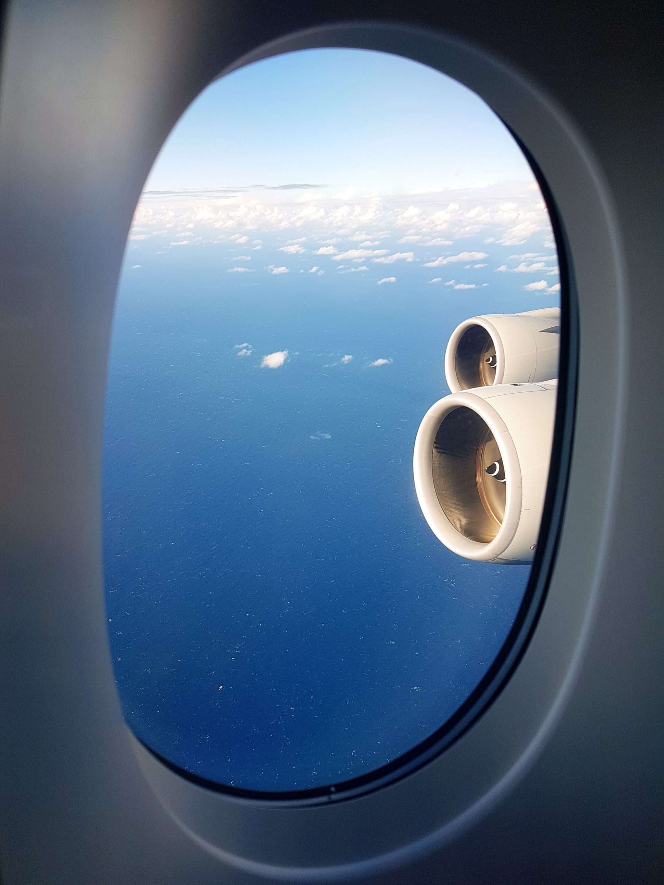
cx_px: 332
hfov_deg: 53.1
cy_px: 442
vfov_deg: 67.3
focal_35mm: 26
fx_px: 665
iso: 40
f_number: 1.7
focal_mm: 4.2
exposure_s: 1/1156
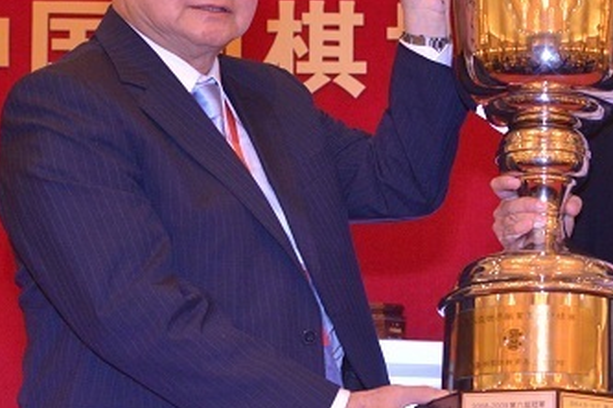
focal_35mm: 135
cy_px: 217
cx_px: 725
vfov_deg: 10.2
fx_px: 2299
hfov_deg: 14.7
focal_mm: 50
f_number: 5
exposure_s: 1/200
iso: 2500
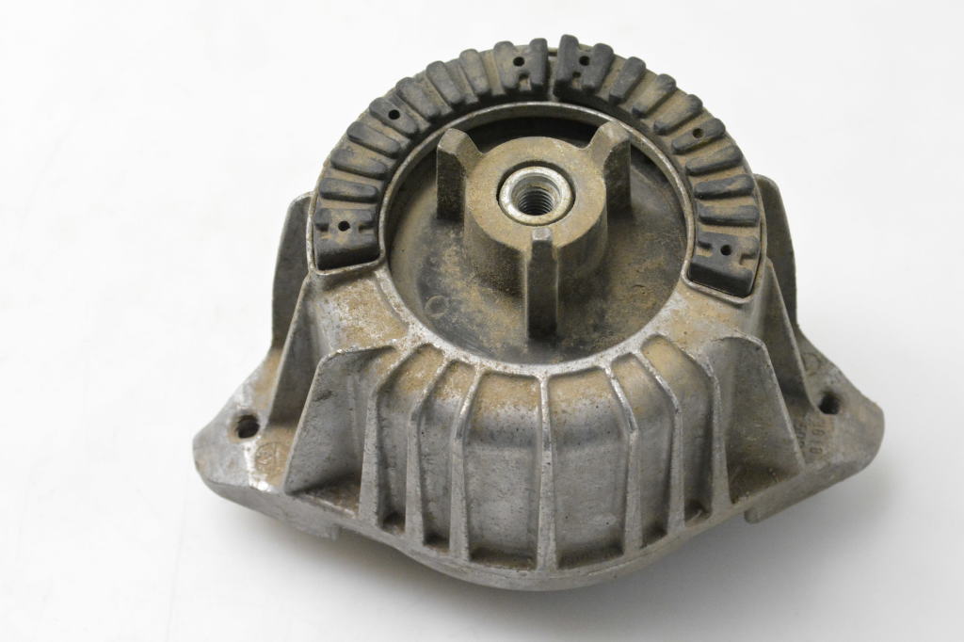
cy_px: 321
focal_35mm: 78
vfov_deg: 17.5
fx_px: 2088
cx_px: 482
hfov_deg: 26.0
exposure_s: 1/400
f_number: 8
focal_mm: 52
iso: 6400
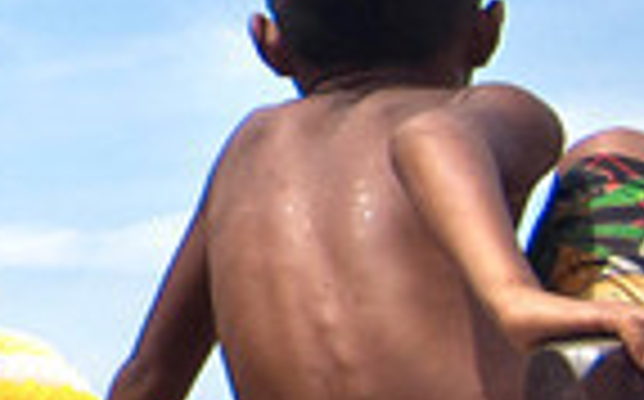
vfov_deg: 8.4
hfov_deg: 11.3
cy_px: -184
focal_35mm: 152
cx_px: -932
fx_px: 2665
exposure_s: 1/1000
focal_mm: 10
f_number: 7.1
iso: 200
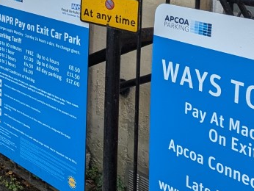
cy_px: -48
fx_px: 609
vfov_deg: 16.9
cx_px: -145
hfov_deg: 19.8
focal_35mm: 83
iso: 45
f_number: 1.85
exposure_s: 1/309
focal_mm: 6.81
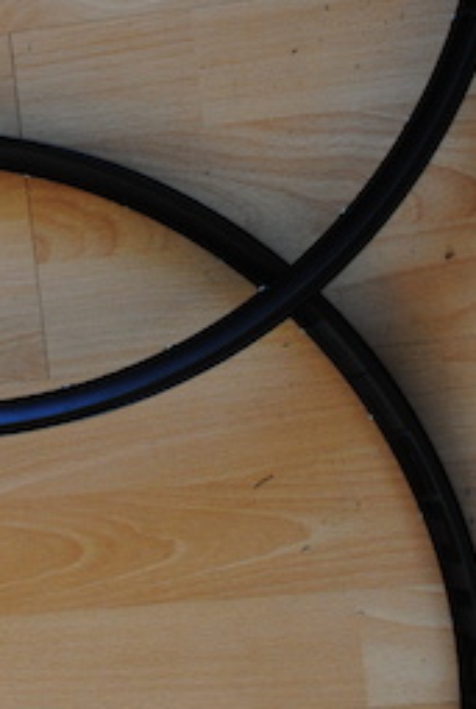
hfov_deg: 12.0
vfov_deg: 18.0
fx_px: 2232
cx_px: -39
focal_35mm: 113
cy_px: 242
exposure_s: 1/30
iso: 280
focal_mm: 24
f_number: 4
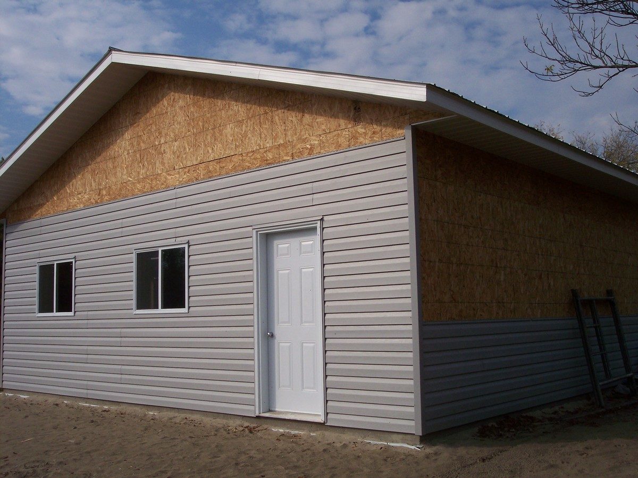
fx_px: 700
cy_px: 239
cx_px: 319
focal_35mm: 38
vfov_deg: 37.7
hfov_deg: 49.0
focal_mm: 8
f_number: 4.8
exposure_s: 1/1000
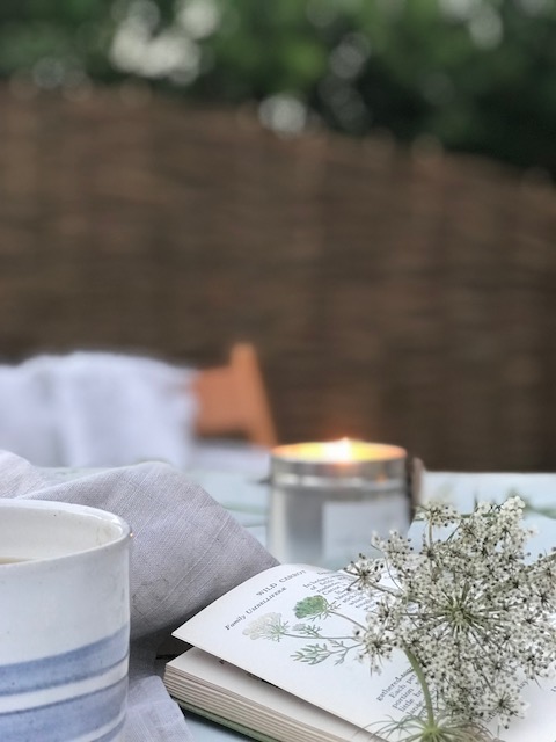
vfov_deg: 33.8
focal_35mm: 57
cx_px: 278
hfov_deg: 25.7
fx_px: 1221
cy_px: 371
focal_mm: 6.6
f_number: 2.8
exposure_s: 1/50
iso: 200
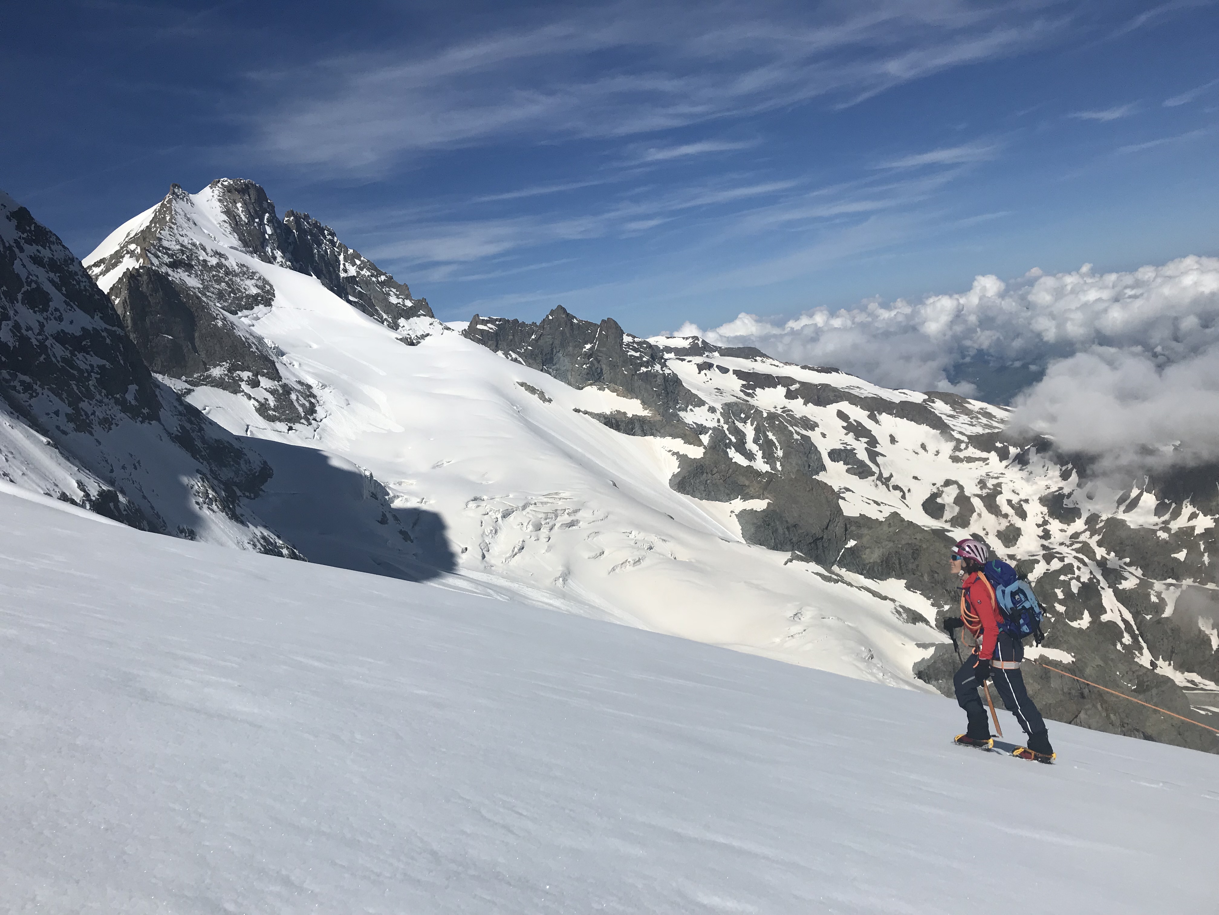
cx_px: 610
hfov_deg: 63.4
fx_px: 986
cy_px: 458
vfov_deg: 49.7
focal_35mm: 28
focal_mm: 3.99
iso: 25
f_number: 1.8
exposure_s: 1/10638
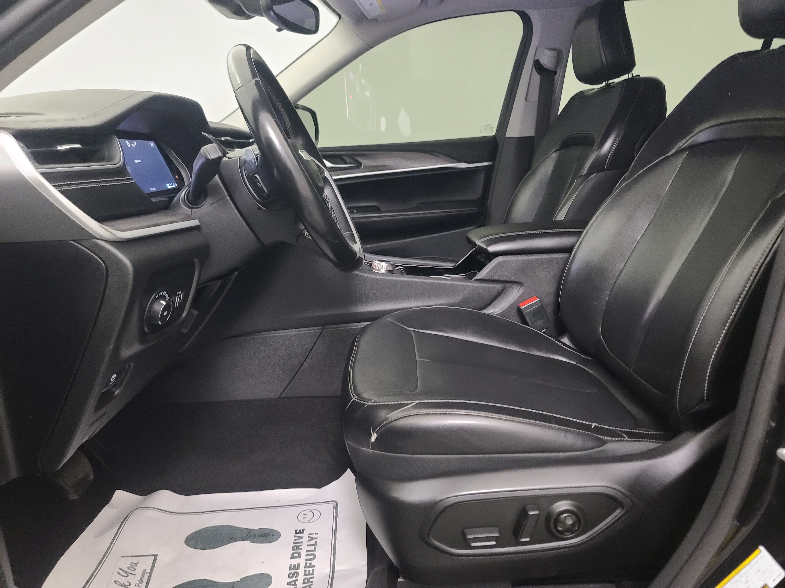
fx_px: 567
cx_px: 392
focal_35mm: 25
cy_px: 294
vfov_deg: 54.9
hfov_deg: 69.4
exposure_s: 1/24
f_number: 1.8
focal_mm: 7
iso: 640
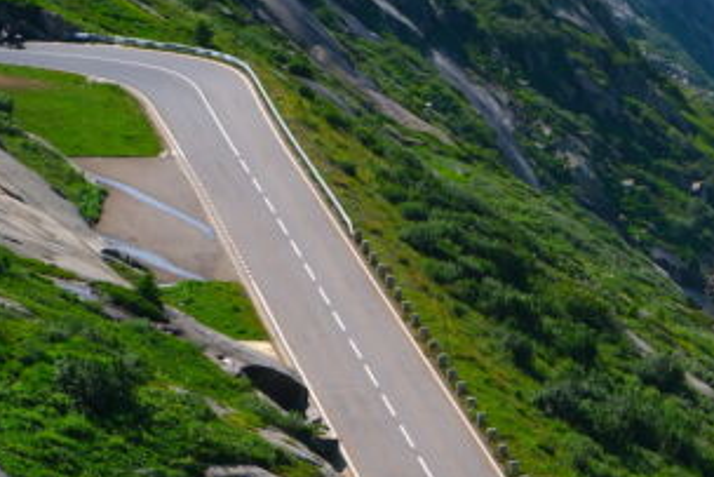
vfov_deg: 6.5
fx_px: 4147
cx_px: 721
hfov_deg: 9.8
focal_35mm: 209
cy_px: 804
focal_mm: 35
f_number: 5
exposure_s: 1/680
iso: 125
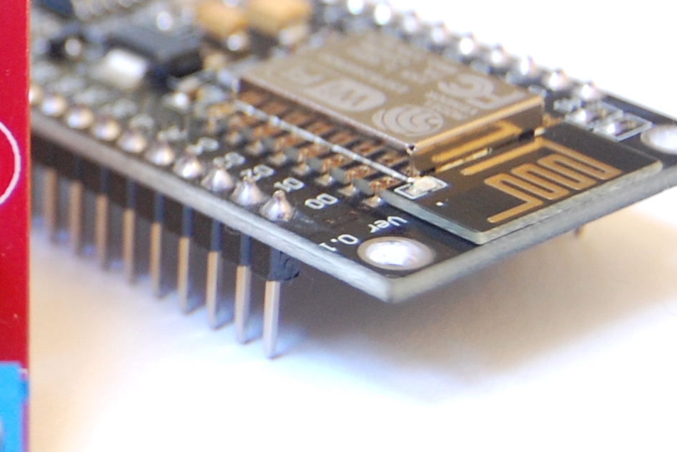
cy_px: 59
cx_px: -351
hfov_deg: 11.0
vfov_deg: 7.6
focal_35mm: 180
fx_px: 3385
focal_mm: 38
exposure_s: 1/25
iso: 800
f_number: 4.8
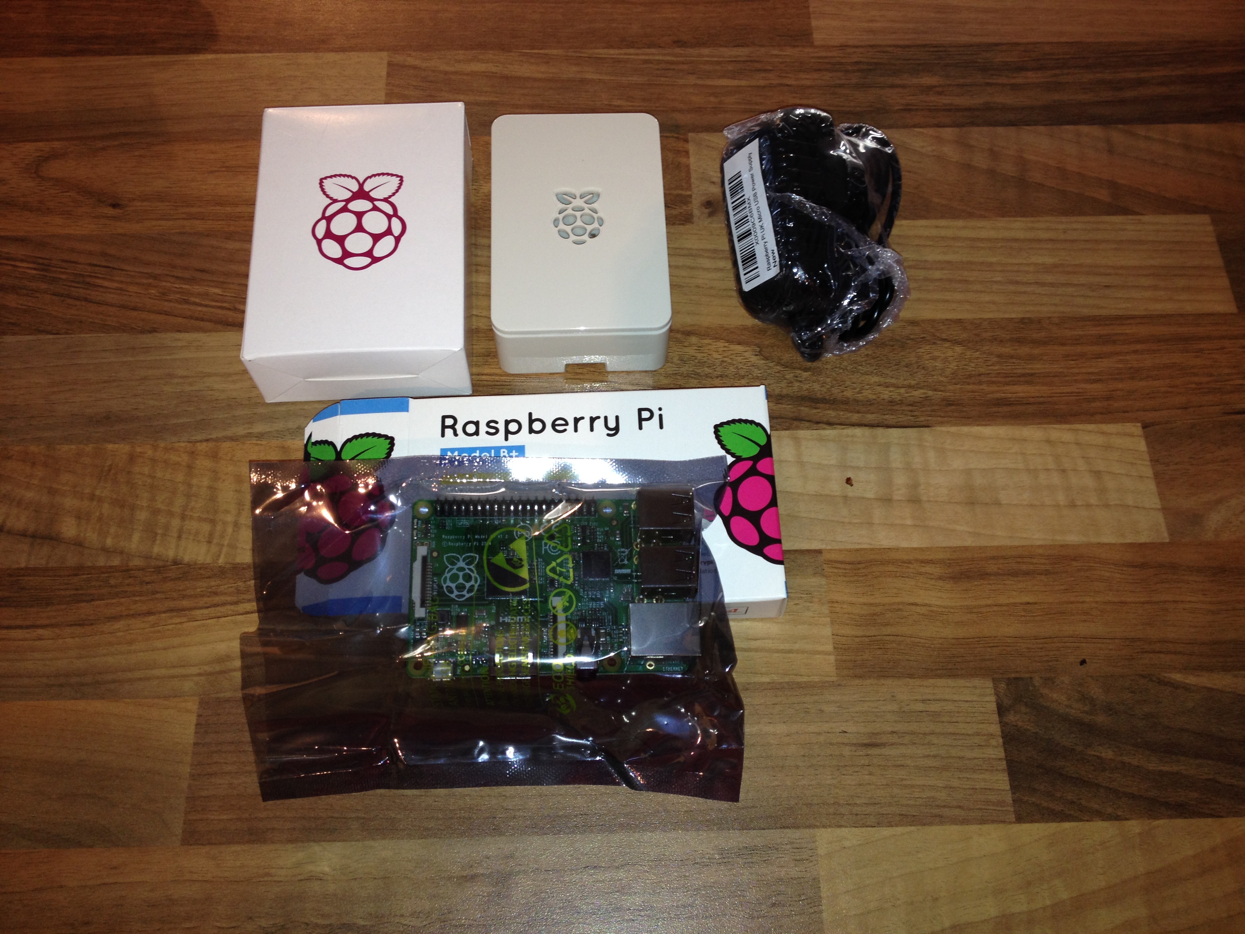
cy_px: 467
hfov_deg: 52.6
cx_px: 622
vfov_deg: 40.7
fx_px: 1259
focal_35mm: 35
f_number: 2.4
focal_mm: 4.28
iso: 50
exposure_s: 1/41
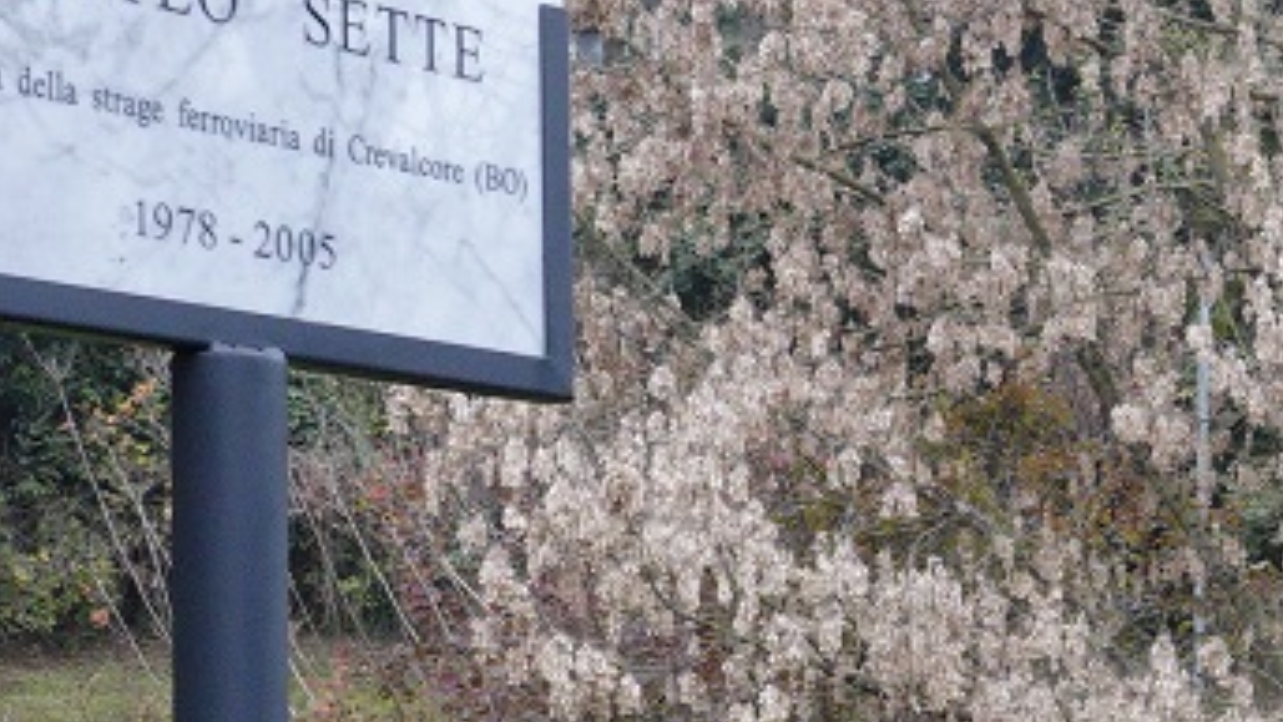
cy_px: 1167
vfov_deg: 10.5
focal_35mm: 110
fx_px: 3742
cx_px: 1246
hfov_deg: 19.0
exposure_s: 1/125
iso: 640
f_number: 4
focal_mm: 8.8
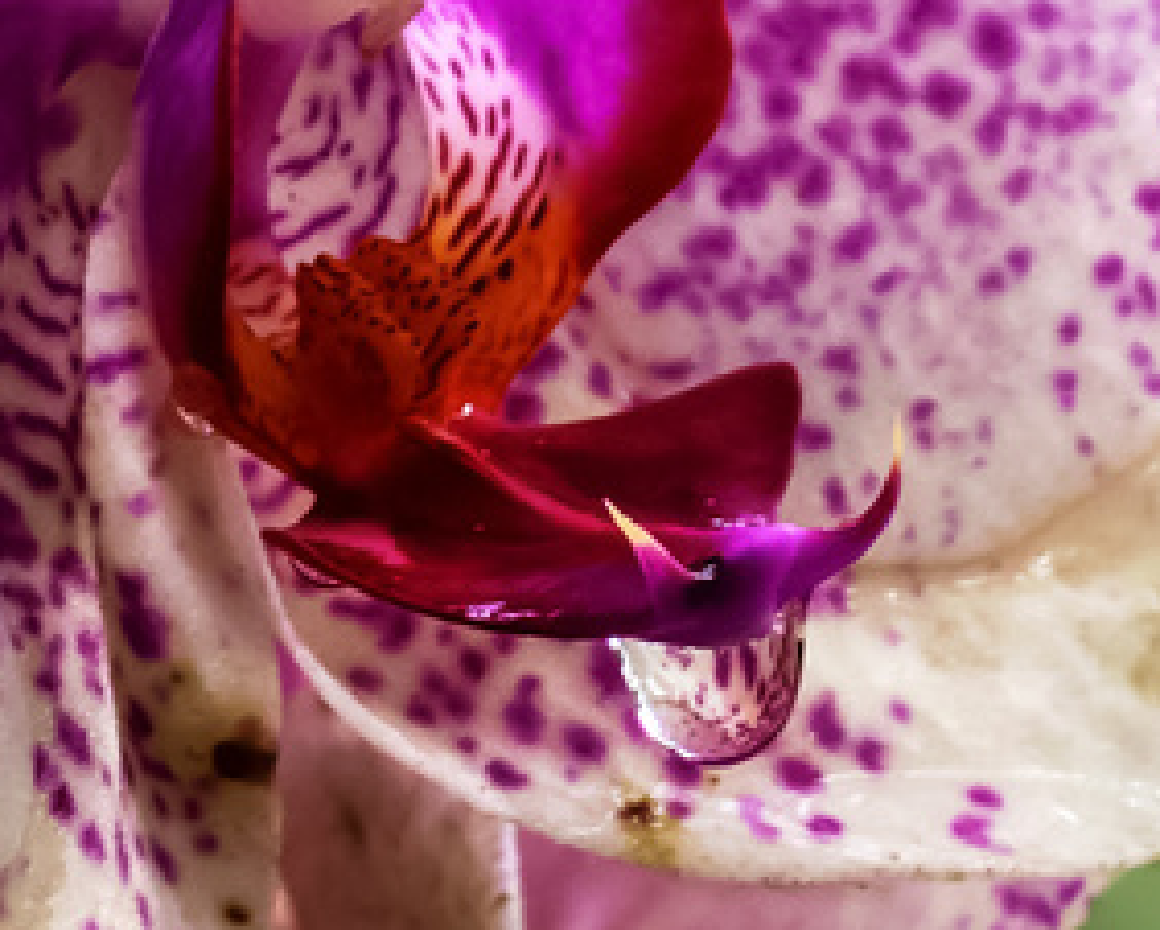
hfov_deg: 2.6
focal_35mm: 743
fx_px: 25526
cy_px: 202
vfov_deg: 2.1
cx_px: 337
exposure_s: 1/40
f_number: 11
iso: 1250
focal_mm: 92
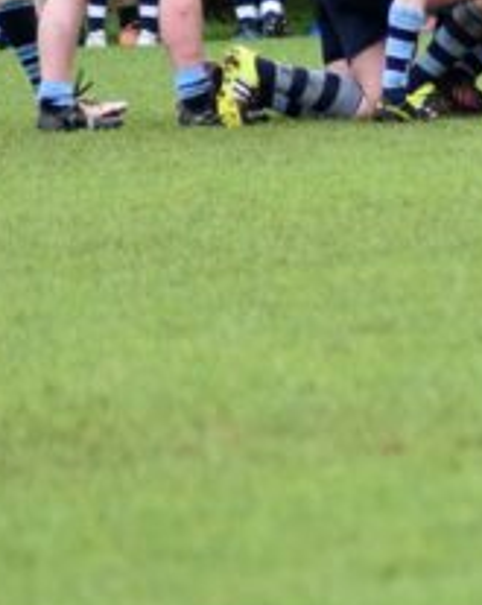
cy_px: -102
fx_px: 15923
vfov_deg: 2.2
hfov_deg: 1.7
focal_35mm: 891
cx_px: 613
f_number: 4.5
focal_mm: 170
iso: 1000
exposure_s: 1/500
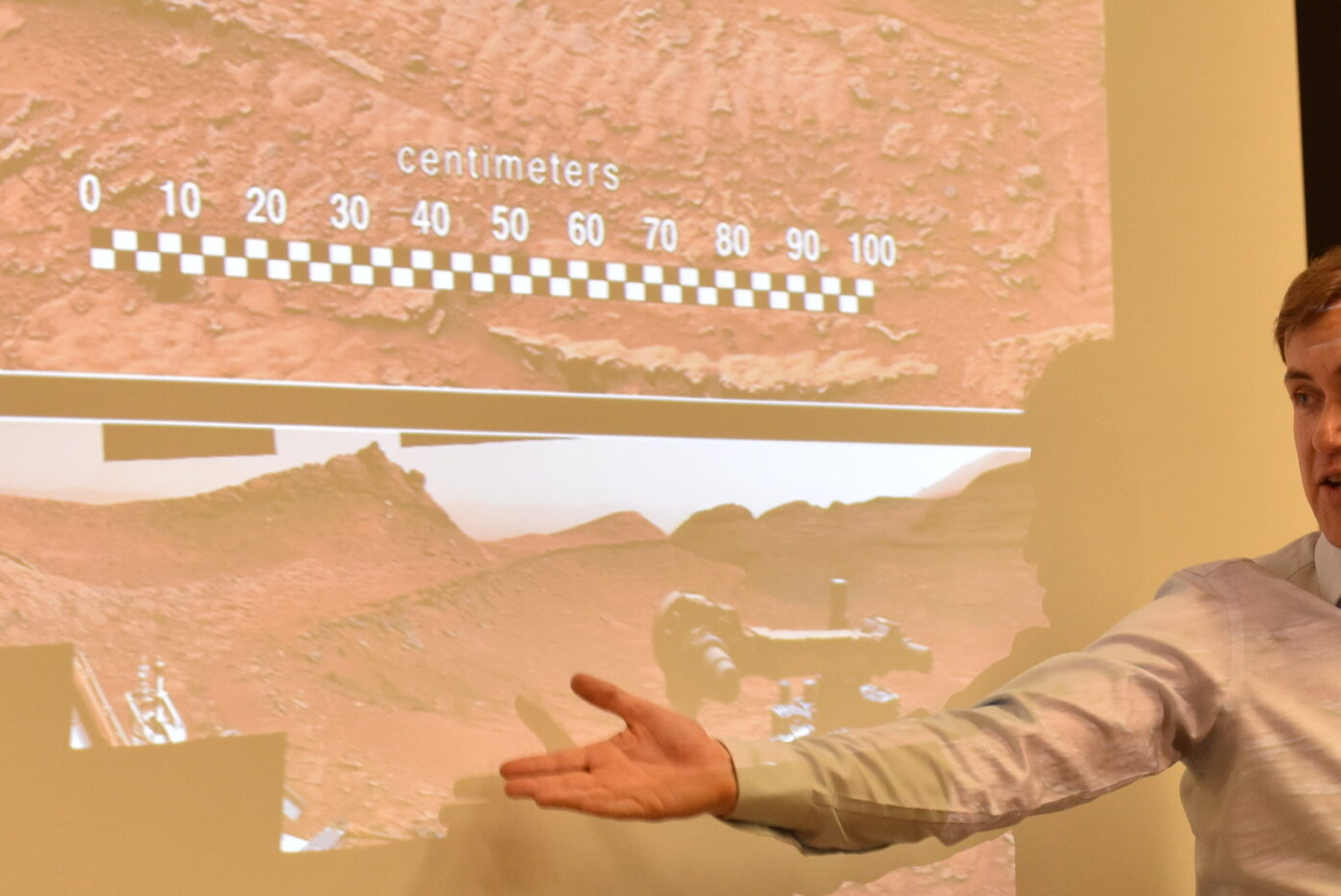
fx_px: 5624
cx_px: 1029
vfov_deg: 9.1
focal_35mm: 151
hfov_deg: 13.5
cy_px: 597
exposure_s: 1/60
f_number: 5.6
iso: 800
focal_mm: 55
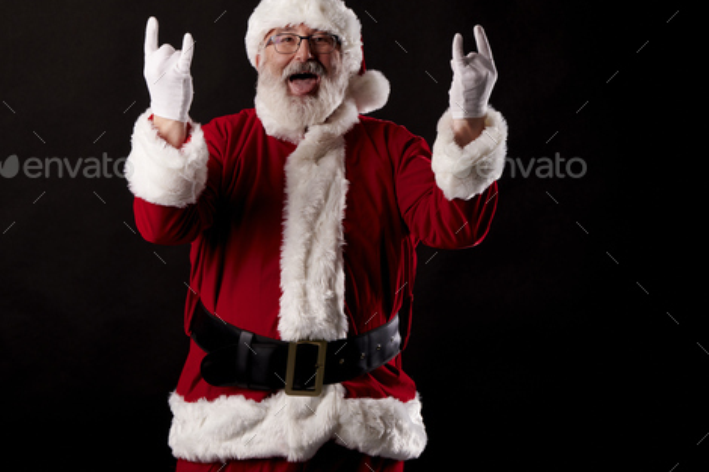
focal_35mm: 157
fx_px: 3091
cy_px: 238
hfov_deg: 13.1
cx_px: 288
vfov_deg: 8.7
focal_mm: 125
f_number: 8
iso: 200
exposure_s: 1/200
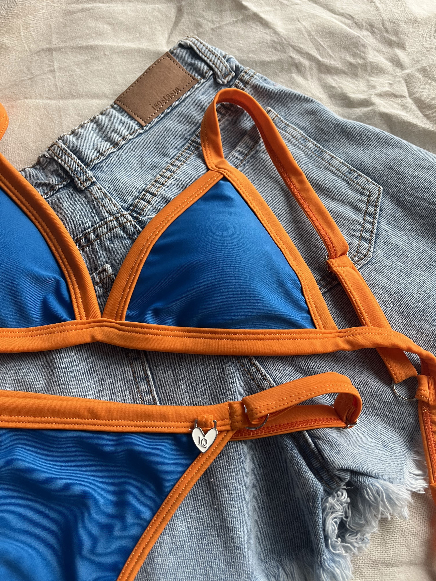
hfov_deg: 53.1
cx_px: 218
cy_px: 290
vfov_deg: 67.3
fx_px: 437
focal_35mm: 26
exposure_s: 1/72
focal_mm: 5.1
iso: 125
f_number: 1.6
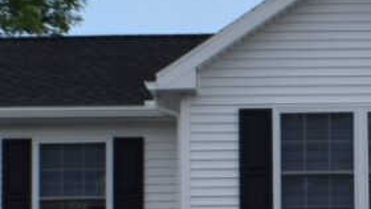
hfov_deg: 8.8
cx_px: 488
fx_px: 2373
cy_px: 320
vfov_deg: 5.0
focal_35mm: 241
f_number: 10
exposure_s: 1/400
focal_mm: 28
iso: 200
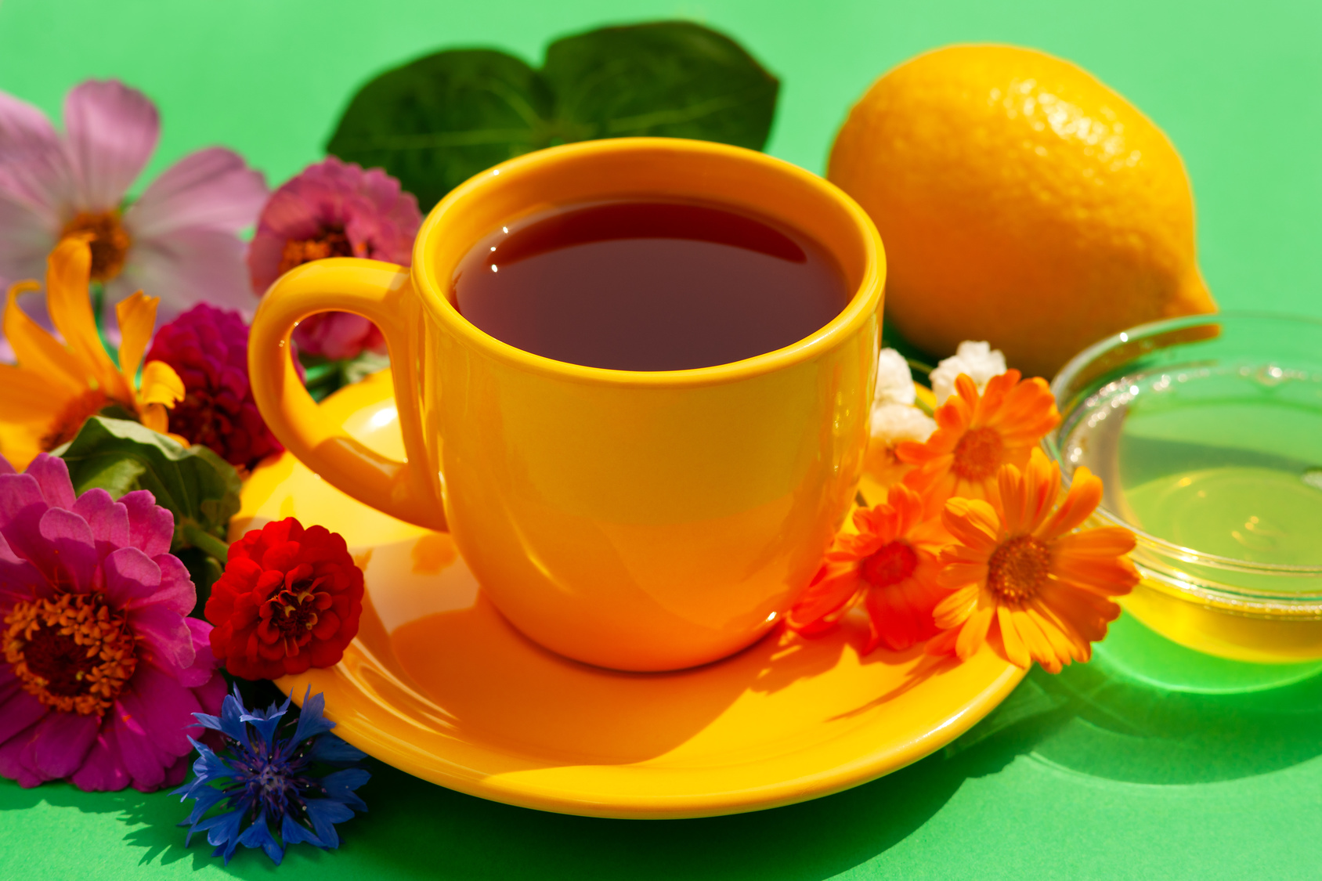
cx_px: 661
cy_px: 440
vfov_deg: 16.1
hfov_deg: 23.9
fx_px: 3121
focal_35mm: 85
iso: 100
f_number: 6.3
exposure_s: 1/500
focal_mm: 85
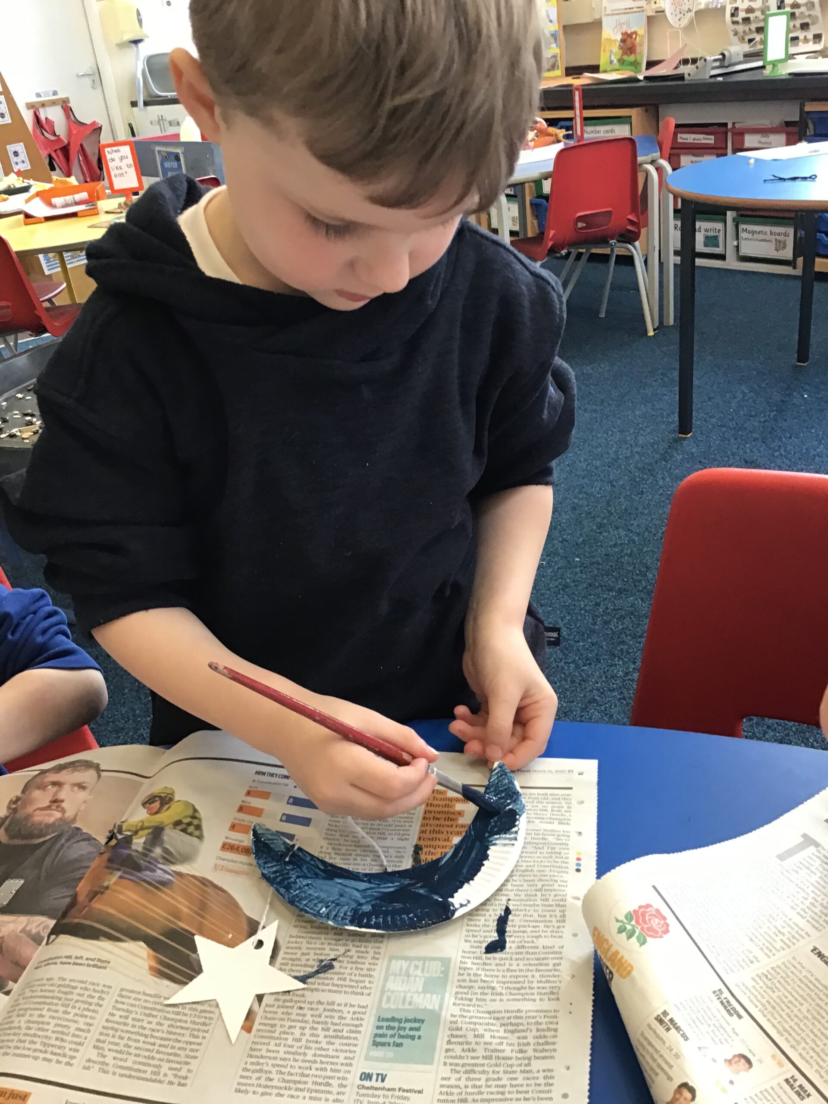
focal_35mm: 31
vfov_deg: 58.4
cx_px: 414
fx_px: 989
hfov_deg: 45.4
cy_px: 552
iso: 64
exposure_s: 1/33
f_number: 2.4
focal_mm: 3.3
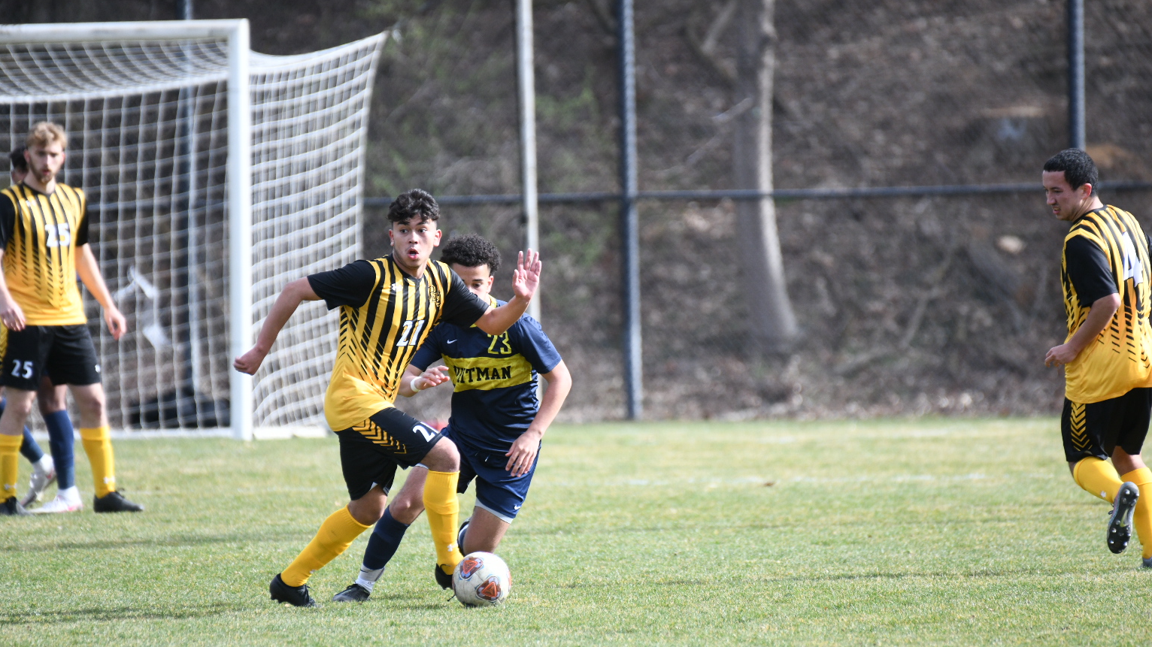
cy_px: 385
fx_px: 16919
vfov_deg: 2.2
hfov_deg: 3.9
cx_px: 570
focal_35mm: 554
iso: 1250
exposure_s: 1/2000
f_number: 5.6
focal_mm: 500
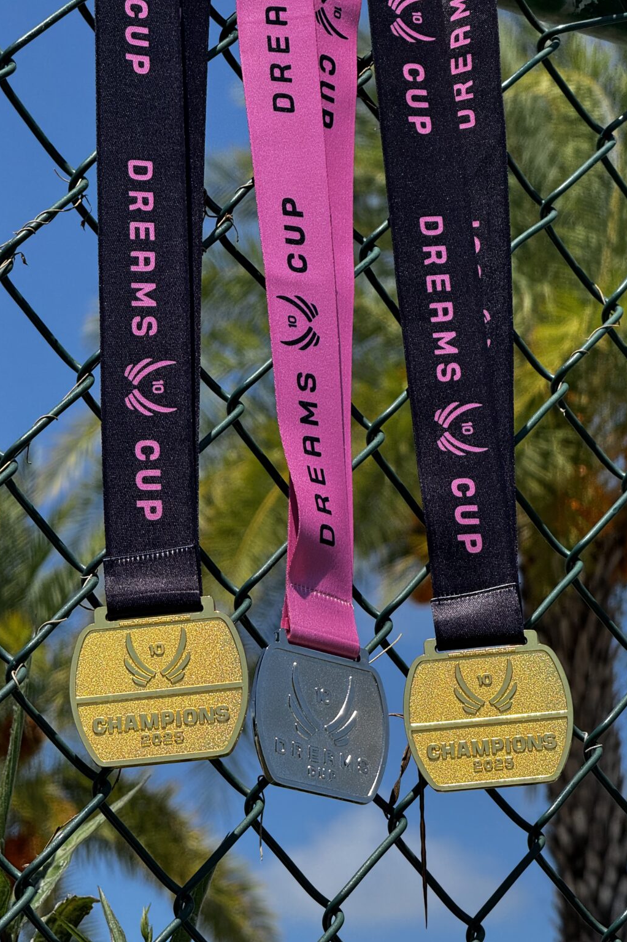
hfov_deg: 11.0
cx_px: 312
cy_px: 471
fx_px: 3267
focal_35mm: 125
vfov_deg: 16.4
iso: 50
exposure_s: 1/951
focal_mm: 15.66
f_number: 2.8
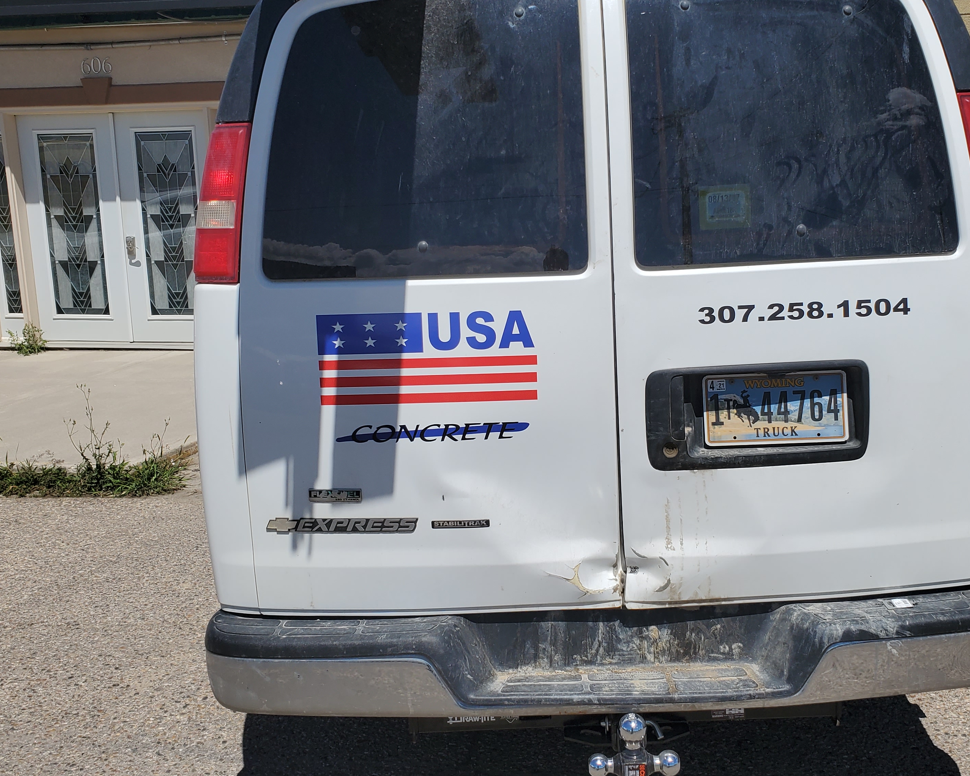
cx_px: 542
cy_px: 375
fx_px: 1034
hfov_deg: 50.2
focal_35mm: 36
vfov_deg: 41.2
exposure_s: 1/3211
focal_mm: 4.3
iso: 50
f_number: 2.4
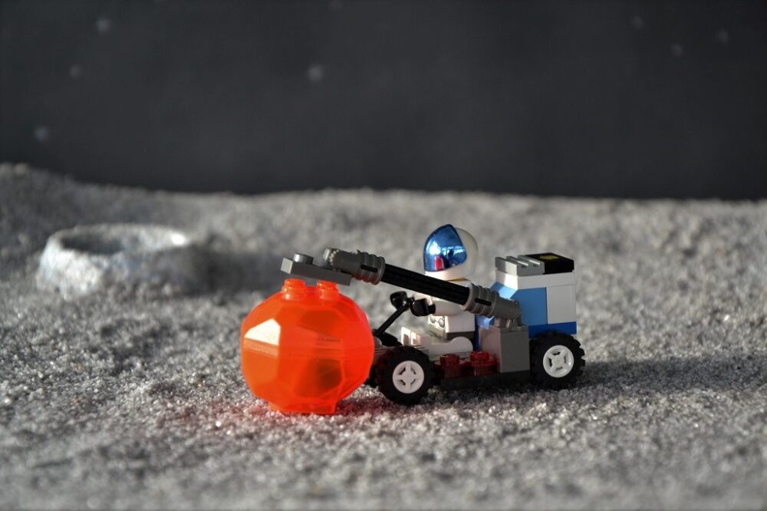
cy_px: 256
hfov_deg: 16.1
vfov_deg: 10.7
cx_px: 384
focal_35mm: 128
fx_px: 2715
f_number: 7.1
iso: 400
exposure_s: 1/80
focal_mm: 85
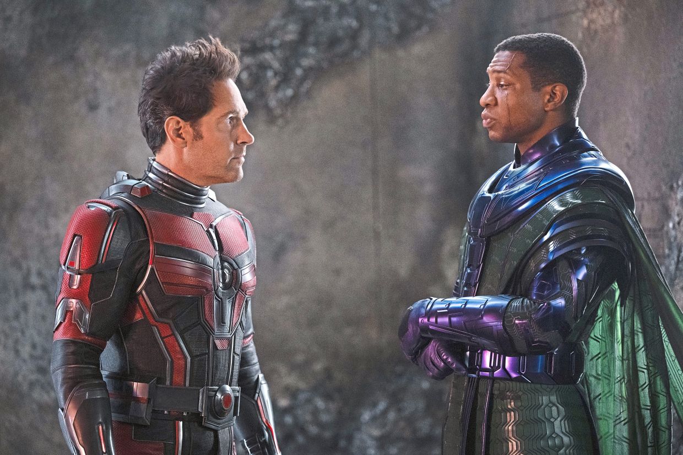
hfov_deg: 17.8
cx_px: 342
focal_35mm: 115
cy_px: 228
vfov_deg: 11.9
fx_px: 2181
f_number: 2.8
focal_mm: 115
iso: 5000
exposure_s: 1/80
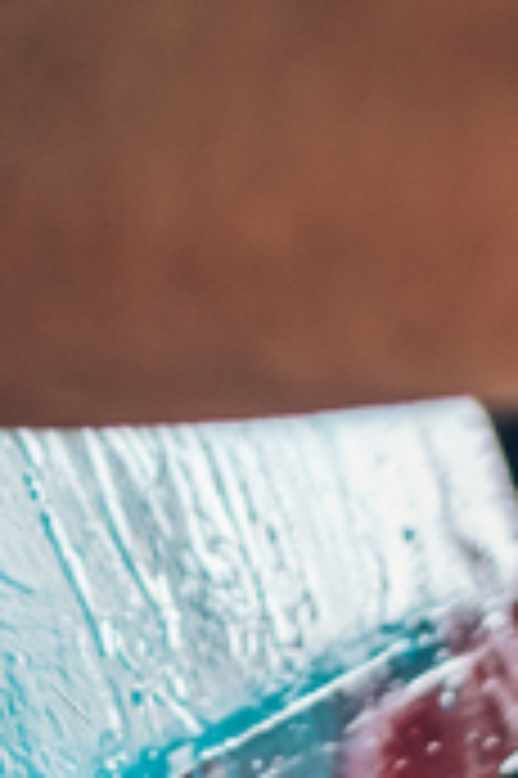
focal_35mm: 257
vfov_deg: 7.9
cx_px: -356
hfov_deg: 5.3
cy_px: -407
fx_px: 5558
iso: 800
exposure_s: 1/400
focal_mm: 50
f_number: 1.8
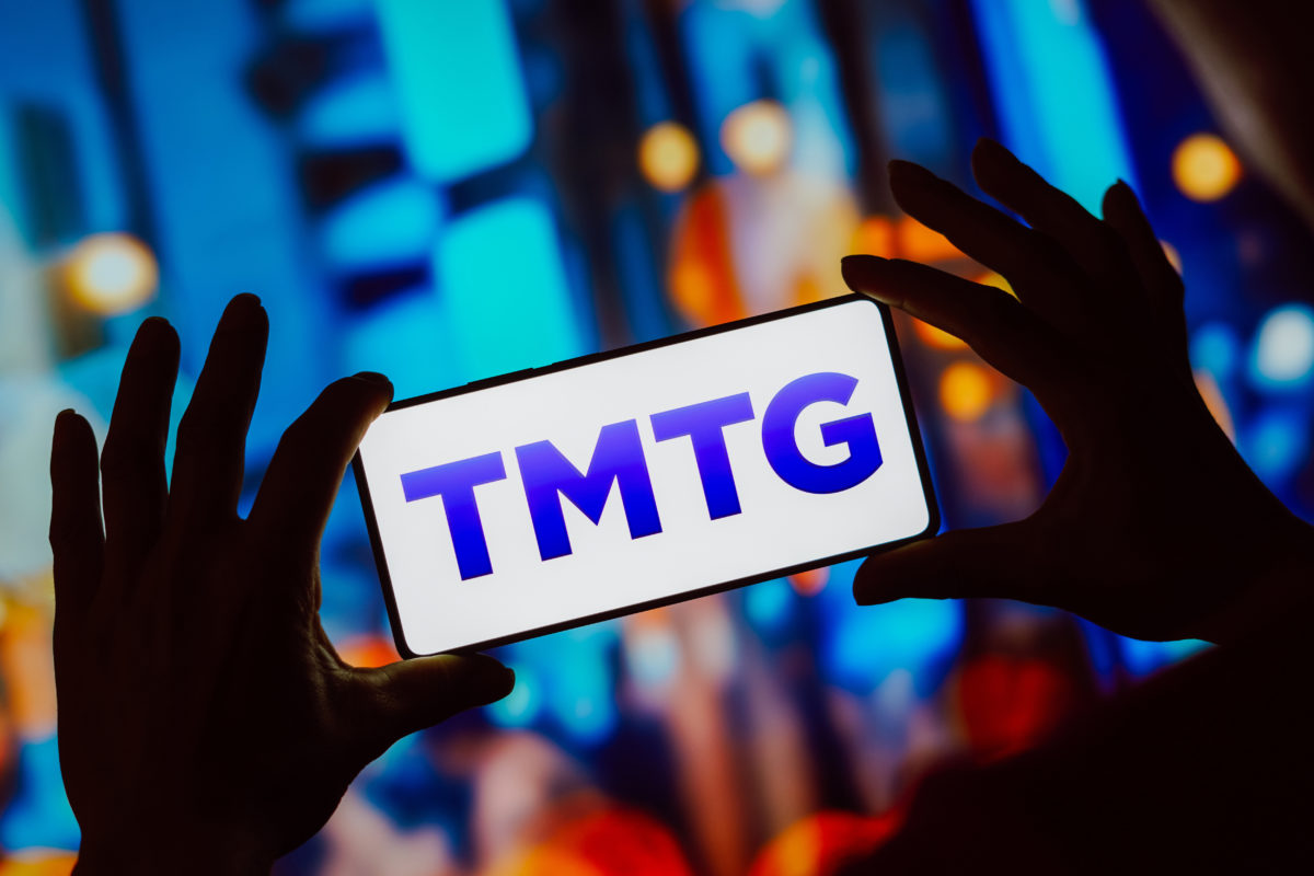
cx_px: 657
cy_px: 438
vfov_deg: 18.2
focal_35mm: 75
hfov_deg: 27.0
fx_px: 2737
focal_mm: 50
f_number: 2.8
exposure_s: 1/100
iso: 160
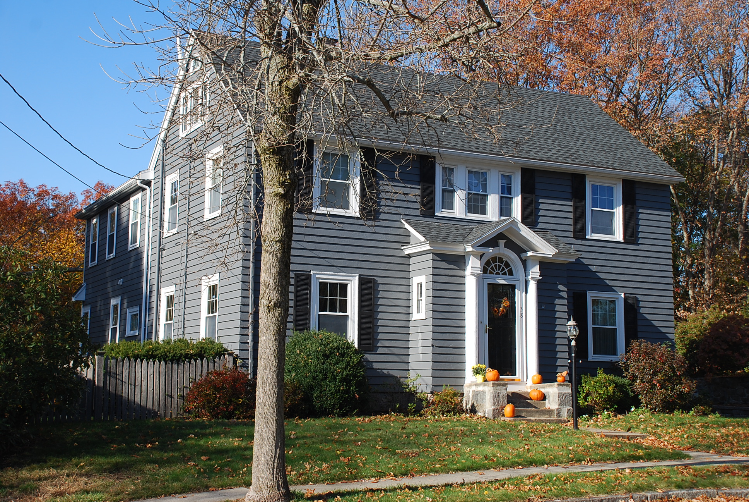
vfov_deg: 28.2
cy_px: 251
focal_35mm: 48
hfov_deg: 41.1
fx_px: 1000
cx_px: 374
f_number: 7.1
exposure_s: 1/200
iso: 100
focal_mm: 32
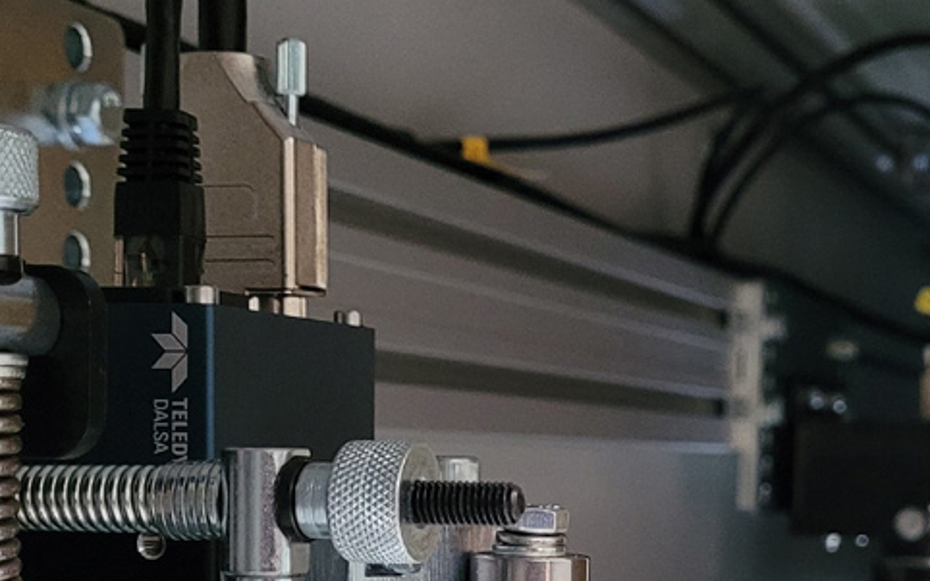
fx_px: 2053
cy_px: 624
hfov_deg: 25.3
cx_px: 672
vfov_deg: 15.7
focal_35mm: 81
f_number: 1.8
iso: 500
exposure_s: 1/50
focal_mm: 5.4
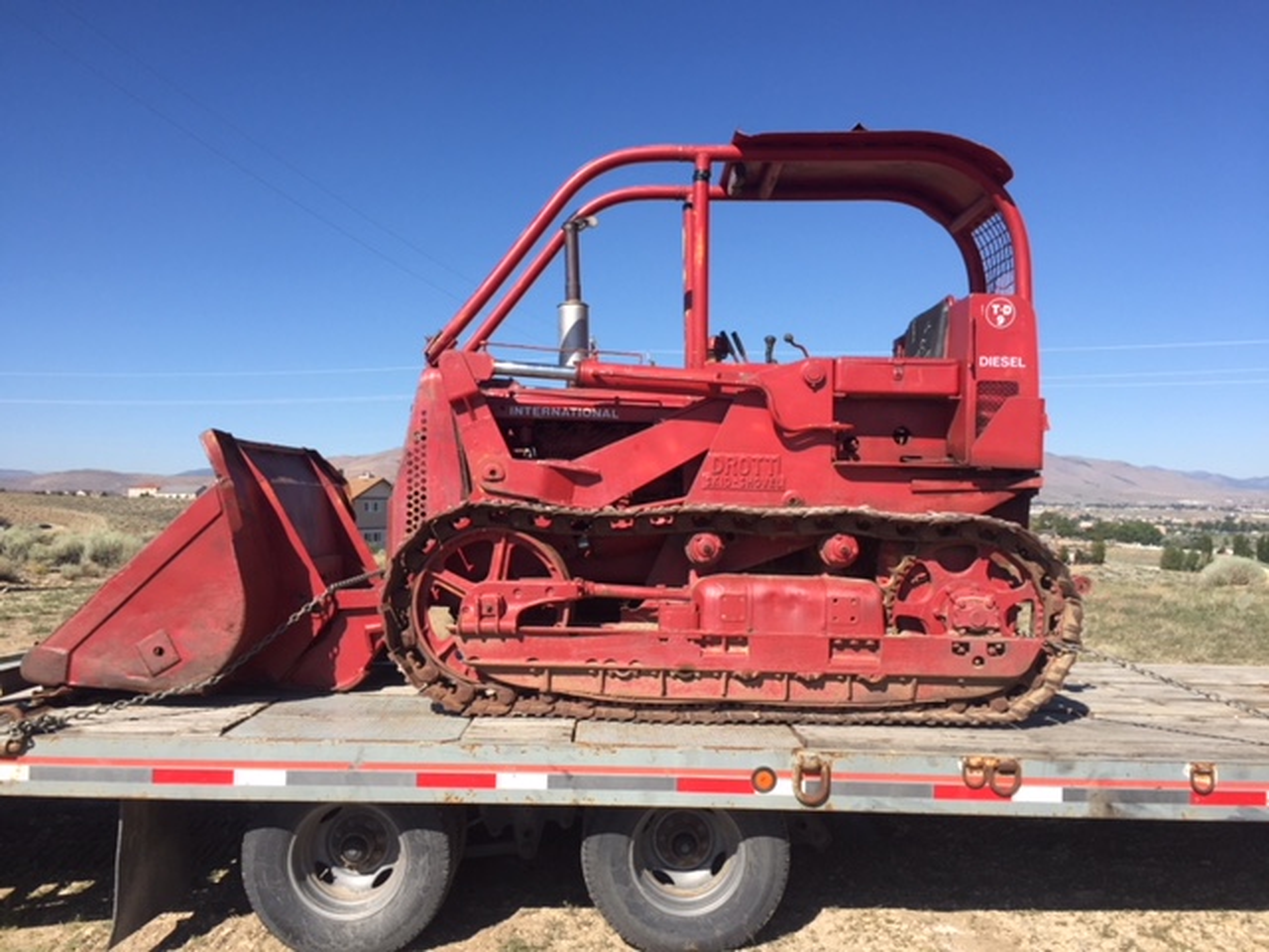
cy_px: 476
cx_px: 634
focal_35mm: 29
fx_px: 1063
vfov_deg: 48.2
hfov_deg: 61.7
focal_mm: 4.15
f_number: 2.2
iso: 32
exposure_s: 1/1721
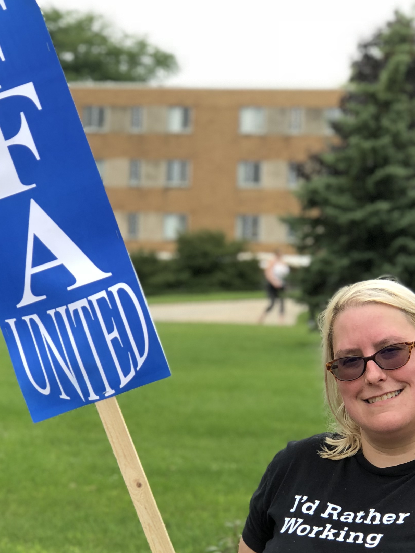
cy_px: 356
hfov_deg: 13.9
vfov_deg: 18.5
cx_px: 286
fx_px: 1694
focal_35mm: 106
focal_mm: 6.6
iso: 40
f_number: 2.8
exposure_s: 1/120
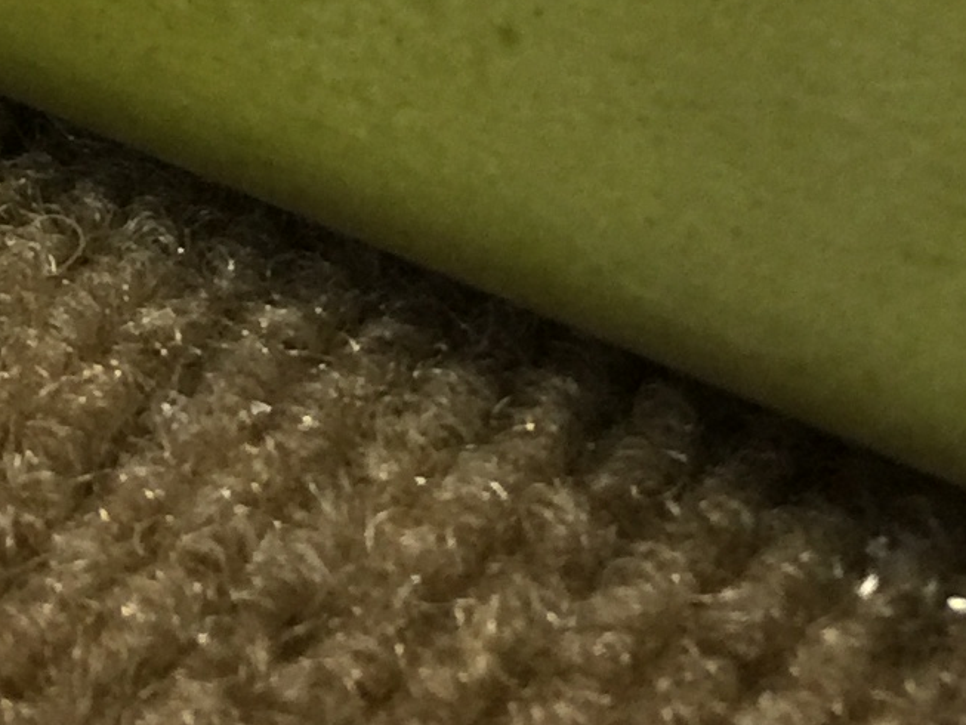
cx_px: 229
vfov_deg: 9.5
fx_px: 4047
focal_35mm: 145
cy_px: -789
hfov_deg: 13.6
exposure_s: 1/15
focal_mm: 4.15
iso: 80
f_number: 2.2
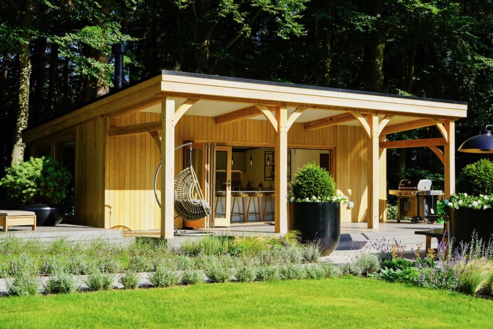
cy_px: 164
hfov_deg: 39.6
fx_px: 685
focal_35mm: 50
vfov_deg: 27.0
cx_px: 246
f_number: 8
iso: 100
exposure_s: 1/125
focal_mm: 50
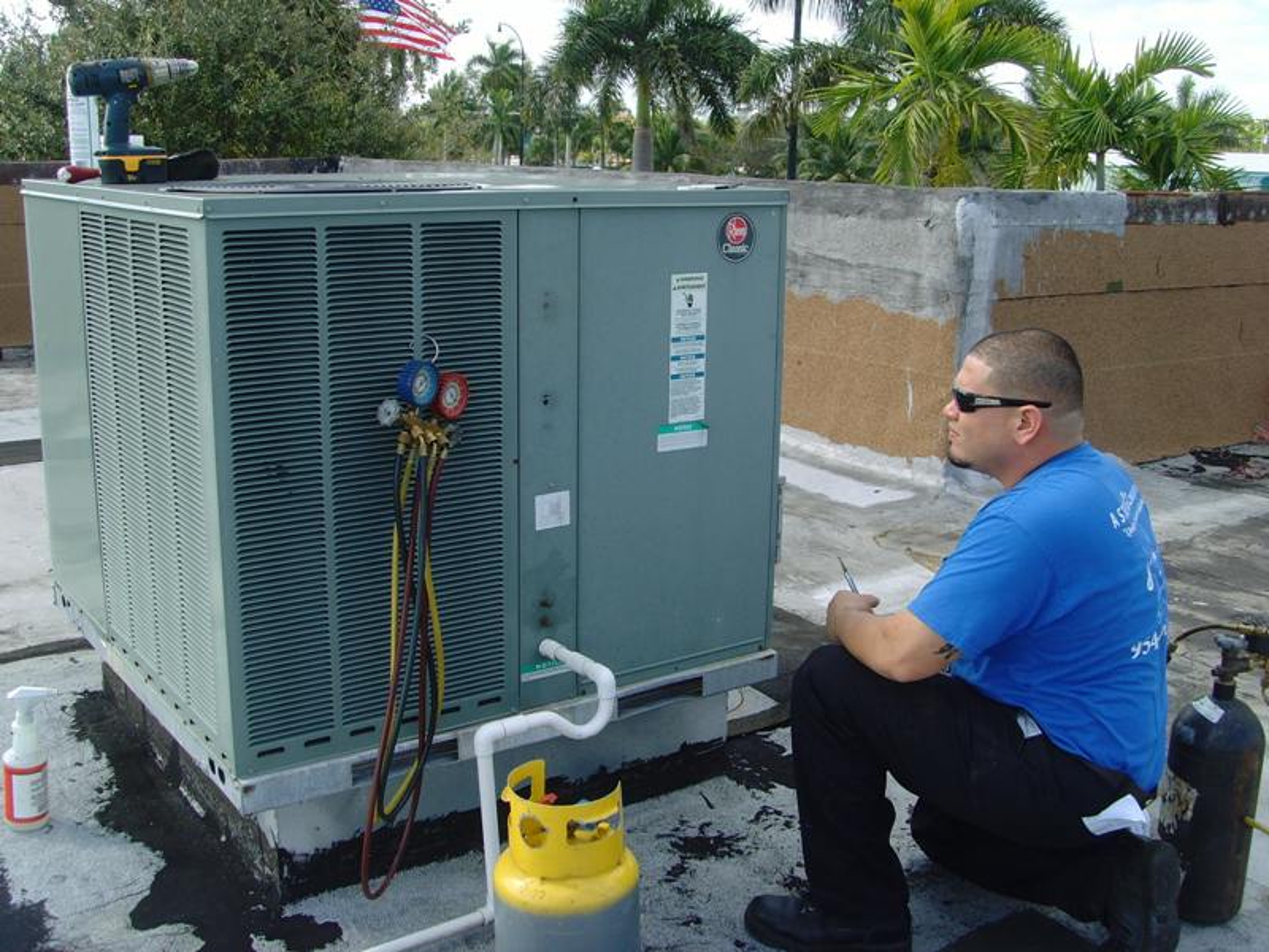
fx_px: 1430
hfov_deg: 47.9
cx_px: 634
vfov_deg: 36.8
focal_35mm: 39
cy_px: 476
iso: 80
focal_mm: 6.6
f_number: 3.5
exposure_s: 1/350
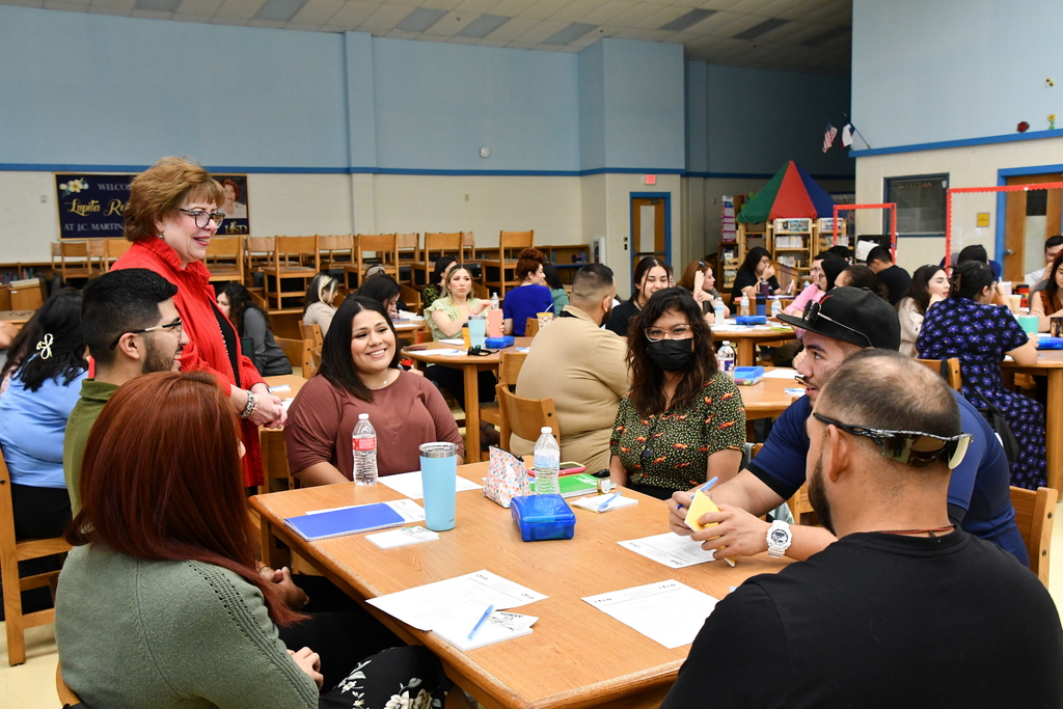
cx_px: 532
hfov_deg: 57.2
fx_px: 974
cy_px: 354
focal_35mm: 33
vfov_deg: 40.0
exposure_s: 1/125
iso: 2500
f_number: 5.6
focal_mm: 22
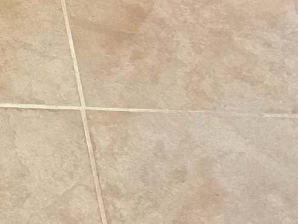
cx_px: -131
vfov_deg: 12.0
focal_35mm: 118
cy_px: -115
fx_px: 1016
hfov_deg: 15.5
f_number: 1.8
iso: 125
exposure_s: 1/60
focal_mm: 3
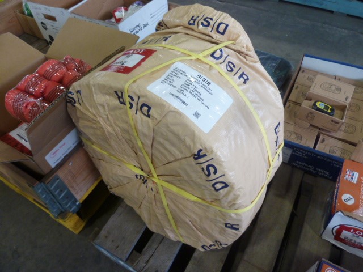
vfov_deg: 54.9
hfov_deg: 69.4
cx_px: 182
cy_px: 136
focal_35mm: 25
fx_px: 262
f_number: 3.3
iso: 250
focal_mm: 4.1
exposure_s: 1/30
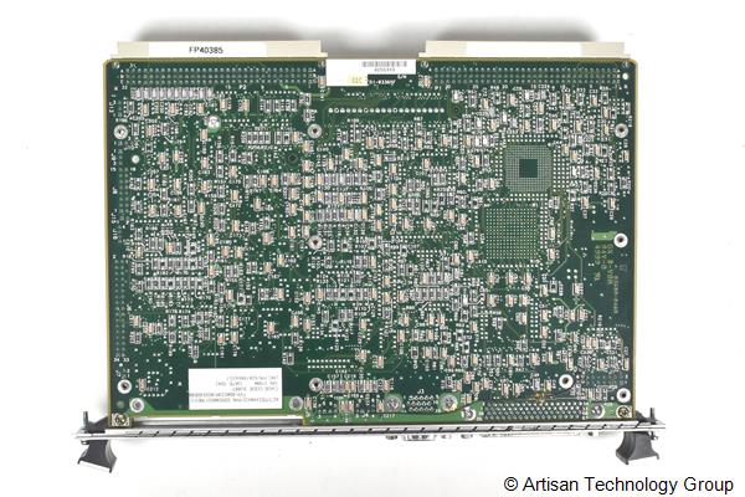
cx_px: 372
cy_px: 248
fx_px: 559
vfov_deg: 47.9
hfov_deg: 67.4
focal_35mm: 27
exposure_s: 1/200
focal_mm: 18
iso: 100
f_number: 10
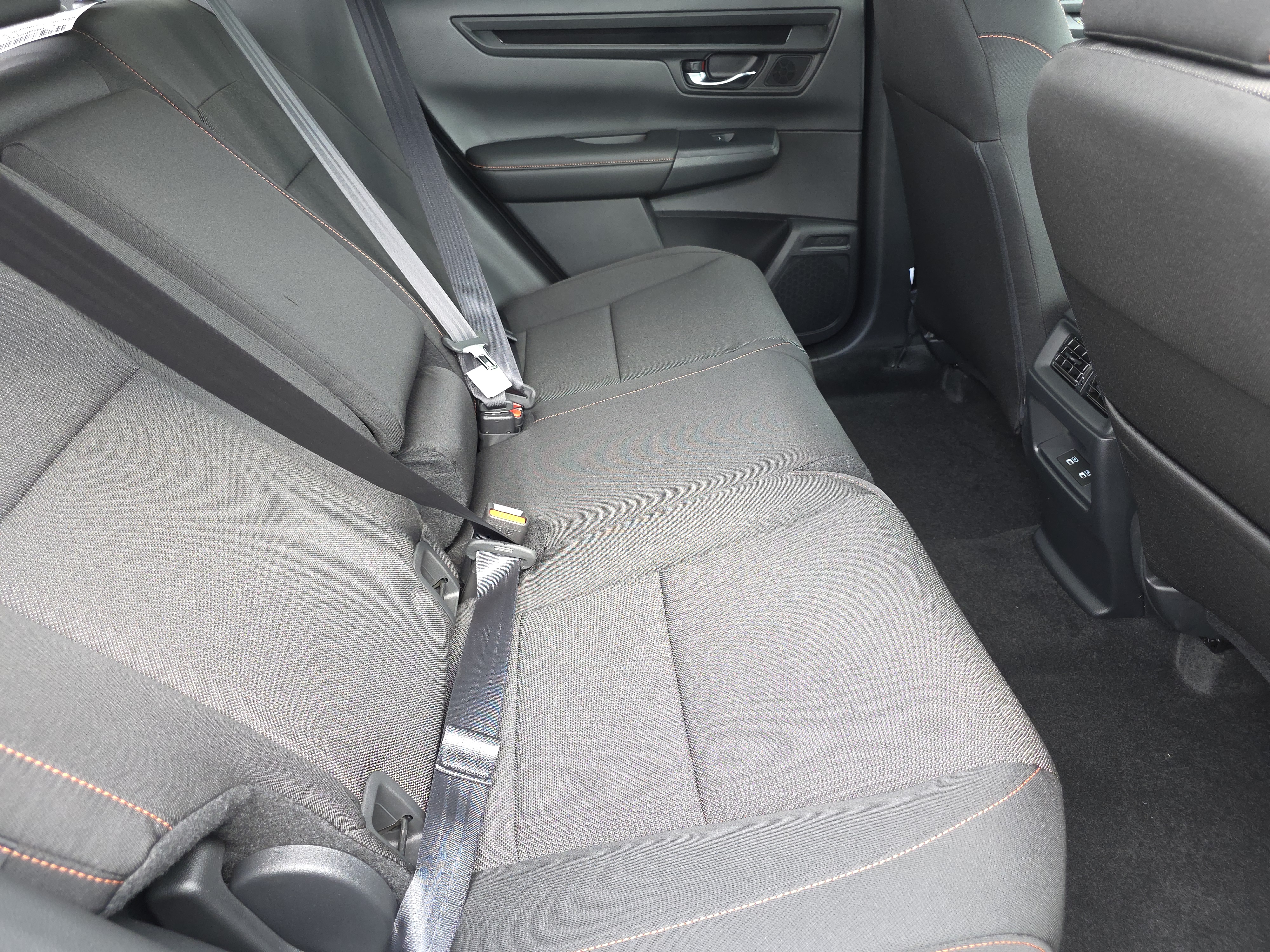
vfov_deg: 58.9
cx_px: 635
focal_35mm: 23
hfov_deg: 73.9
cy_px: 476
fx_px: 844
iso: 250
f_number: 1.7
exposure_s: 1/180
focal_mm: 6.3
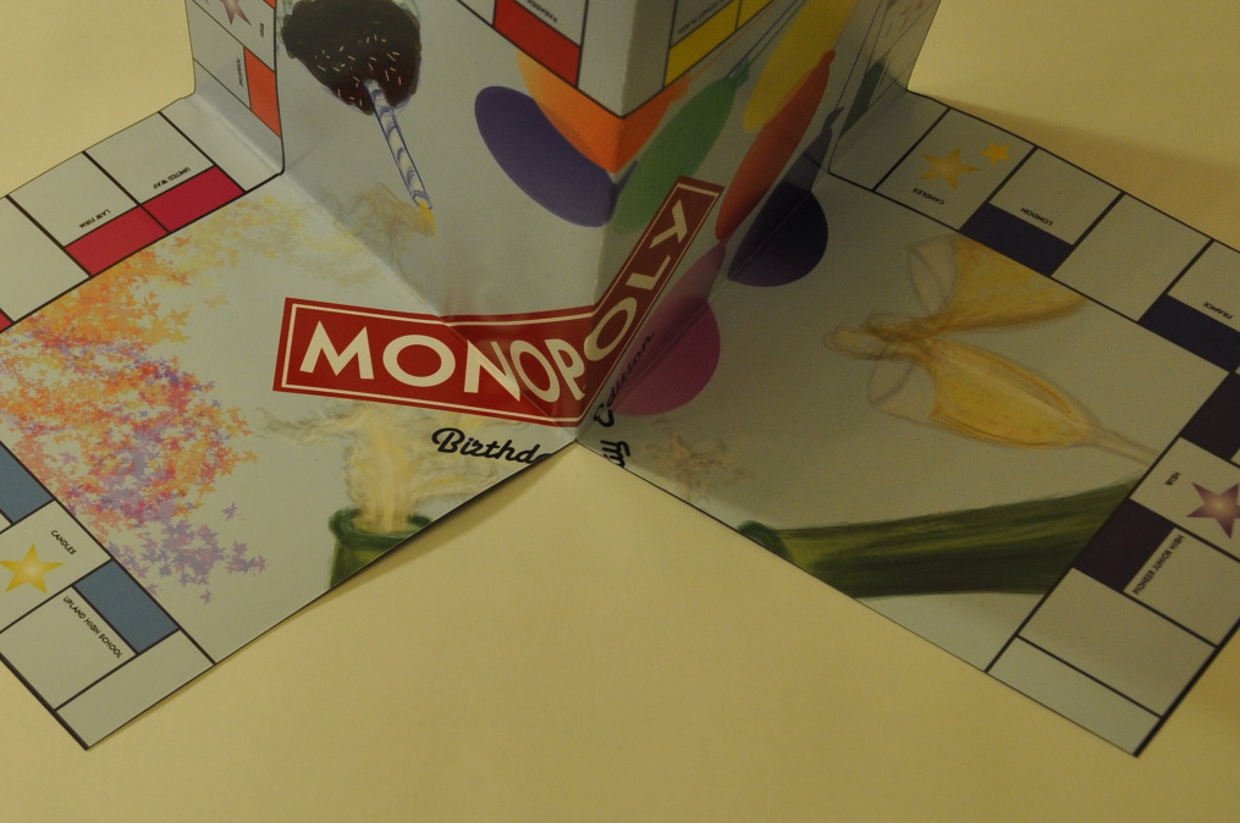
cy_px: 431
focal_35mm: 115
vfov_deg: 11.9
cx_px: 86
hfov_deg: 17.5
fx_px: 3956
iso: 400
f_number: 4.5
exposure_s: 1/20
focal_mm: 38
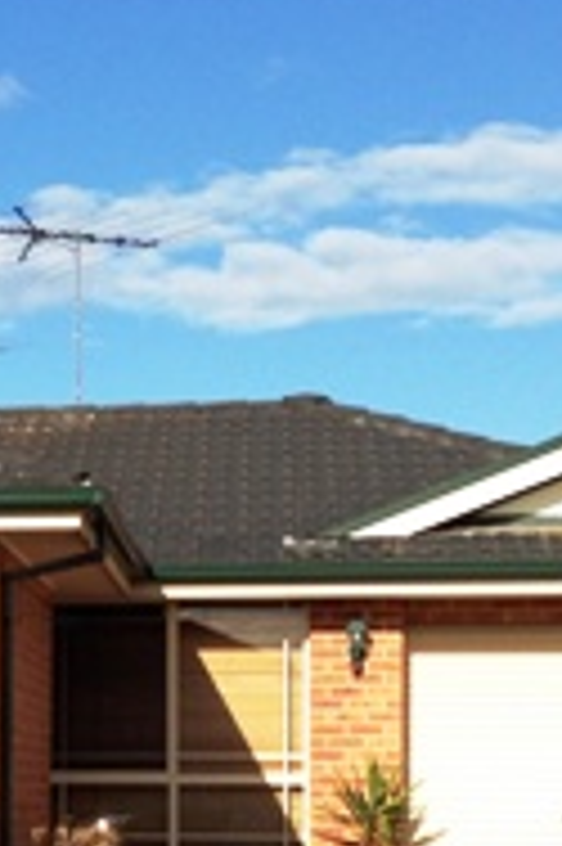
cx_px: -292
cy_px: 724
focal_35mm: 117
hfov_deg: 11.2
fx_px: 2745
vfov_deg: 17.3
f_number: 2.4
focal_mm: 4.12
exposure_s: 1/1595
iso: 50
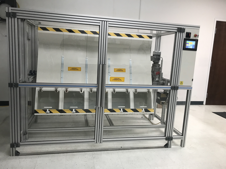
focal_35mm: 28
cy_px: 84
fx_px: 183
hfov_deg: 63.4
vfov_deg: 49.7
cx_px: 113
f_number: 1.8
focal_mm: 3.99
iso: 40
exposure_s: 1/30
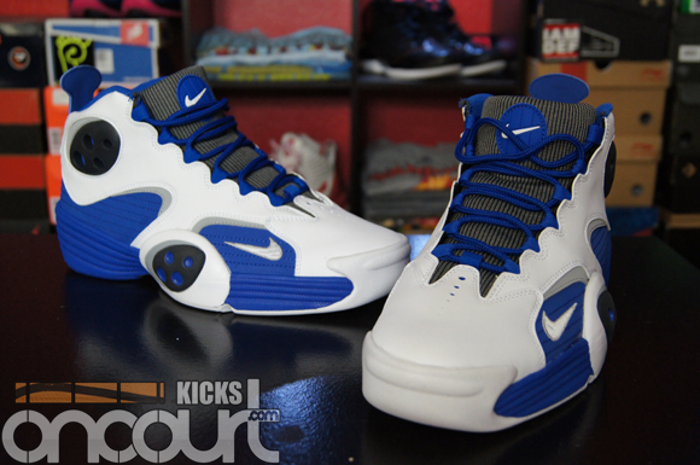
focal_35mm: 39
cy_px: 232
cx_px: 350
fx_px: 757
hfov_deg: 49.6
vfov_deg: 34.1
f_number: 4.5
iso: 1600
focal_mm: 26
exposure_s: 1/50
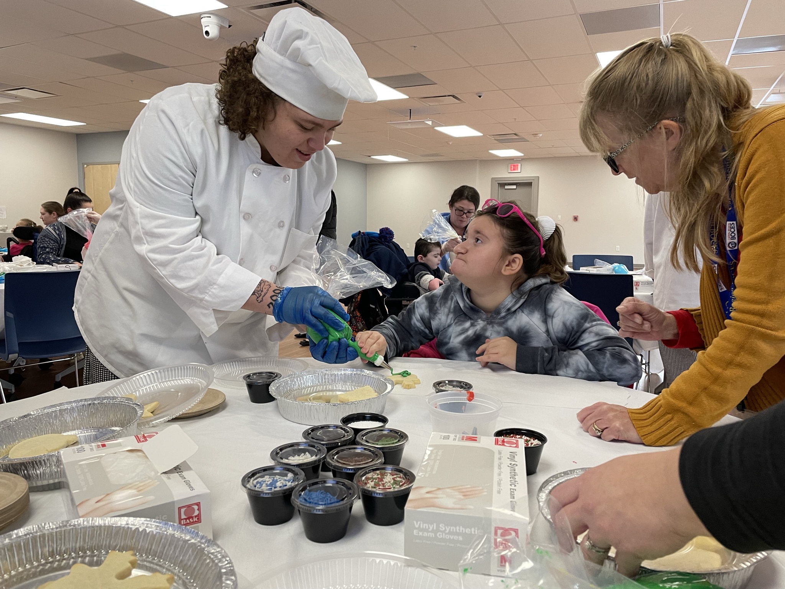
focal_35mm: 26
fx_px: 590
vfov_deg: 53.1
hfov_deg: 67.3
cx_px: 392
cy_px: 294
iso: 125
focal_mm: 4.2
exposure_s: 1/95
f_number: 1.6
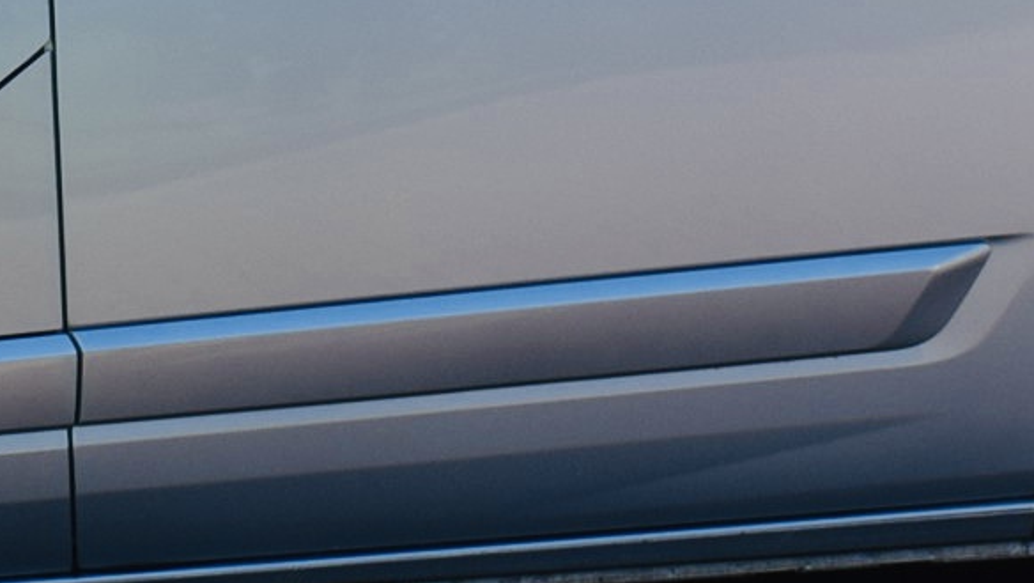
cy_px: -291
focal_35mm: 145
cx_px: 427
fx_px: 3977
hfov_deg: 14.8
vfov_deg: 8.2
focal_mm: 18
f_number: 9
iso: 200
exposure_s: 1/320
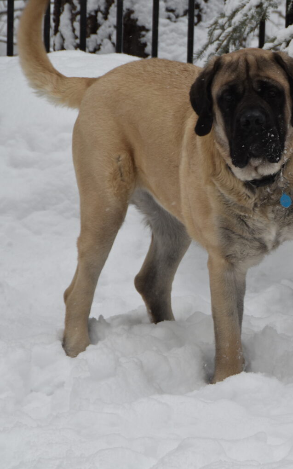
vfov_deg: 8.1
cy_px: 235
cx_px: 339
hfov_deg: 5.1
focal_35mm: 258
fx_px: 3296
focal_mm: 112
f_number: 8
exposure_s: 1/250
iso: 200
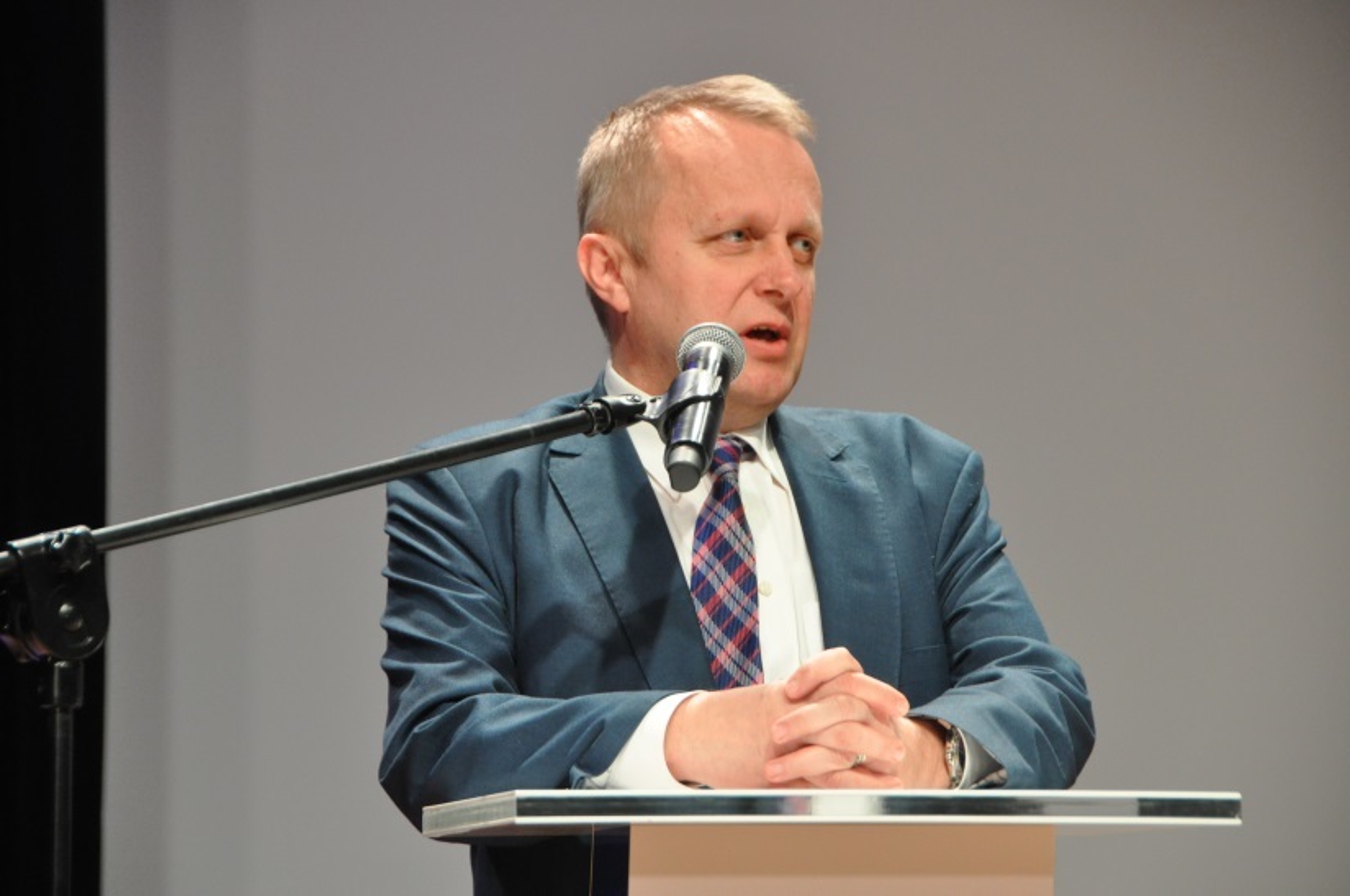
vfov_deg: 7.6
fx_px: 6742
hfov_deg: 11.4
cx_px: 675
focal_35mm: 180
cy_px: 448
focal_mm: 120
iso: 1600
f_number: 5.3
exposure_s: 1/25
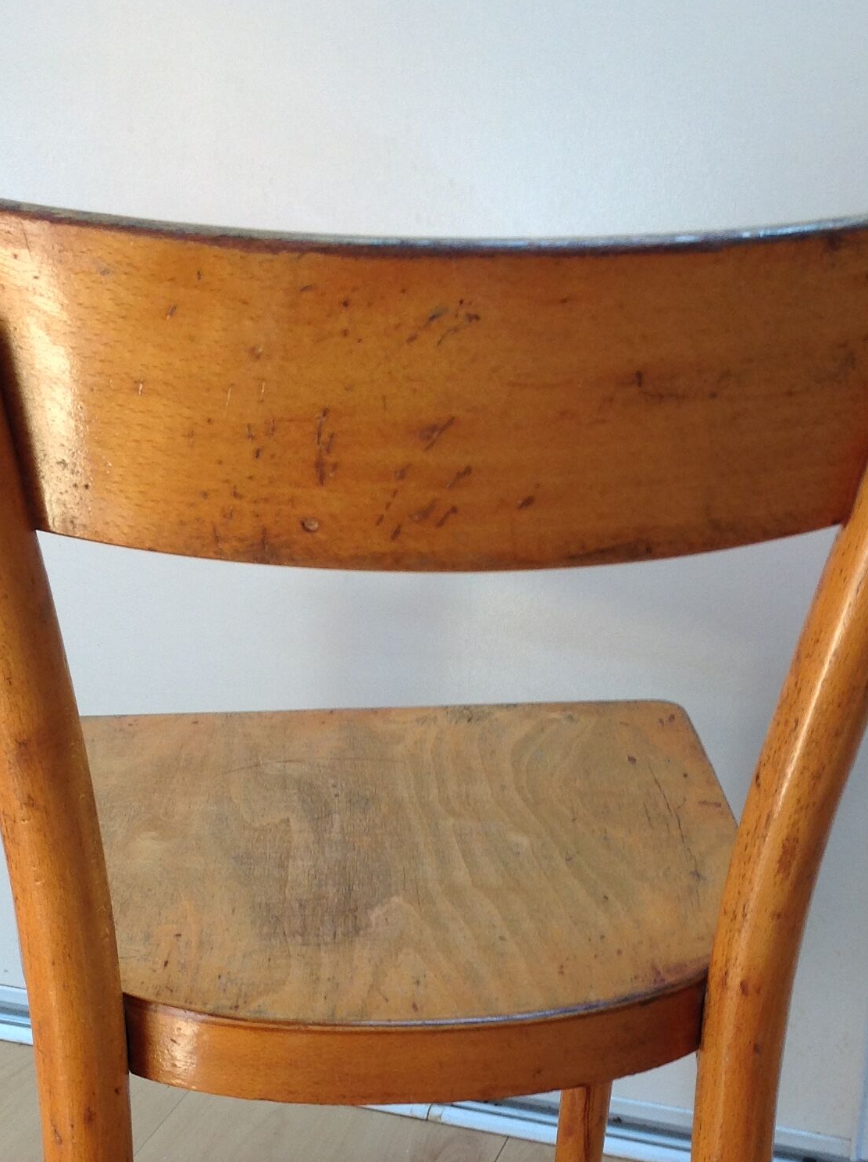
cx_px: 383
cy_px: 931
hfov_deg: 24.0
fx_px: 2044
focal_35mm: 61
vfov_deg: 30.9
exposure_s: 1/60
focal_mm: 4.28
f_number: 2.4
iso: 50
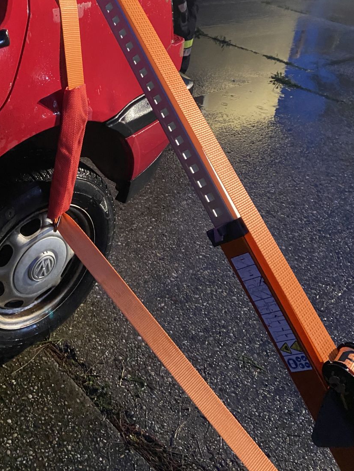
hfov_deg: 37.1
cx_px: 105
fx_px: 518
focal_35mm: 38
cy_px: 141
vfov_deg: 47.8
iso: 800
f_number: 1.8
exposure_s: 1/30
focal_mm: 4.25
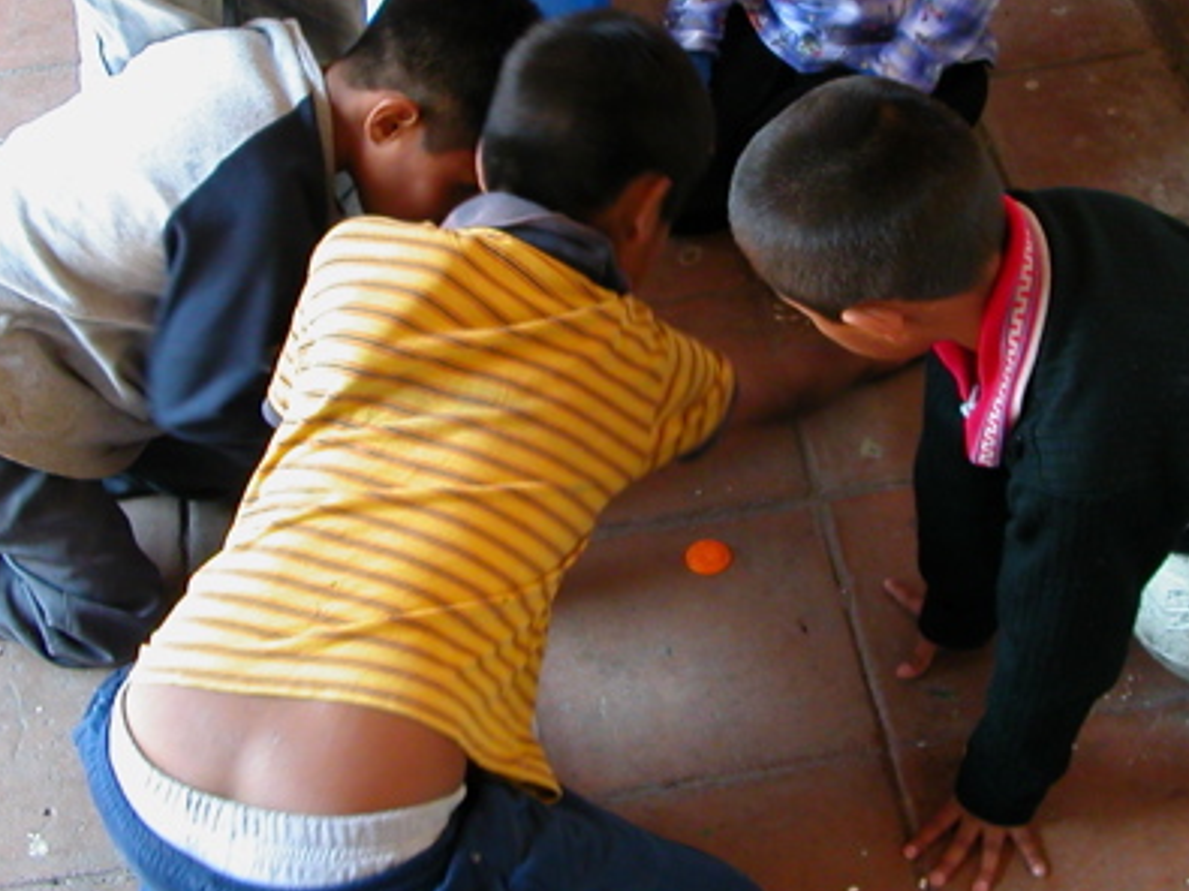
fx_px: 2060
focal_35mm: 60
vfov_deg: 24.4
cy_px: 358
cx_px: 680
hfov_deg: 32.1
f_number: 2.7
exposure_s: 1/42.5
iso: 100
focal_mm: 5.6
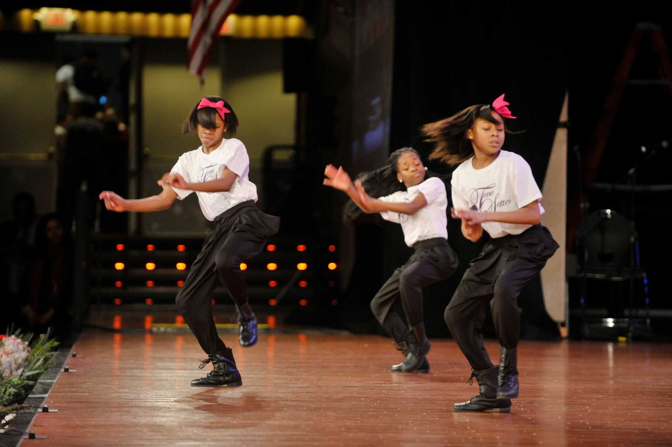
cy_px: 224
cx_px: 336
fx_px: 3544
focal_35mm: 190
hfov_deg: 10.8
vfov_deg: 7.2
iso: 2000
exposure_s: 1/200
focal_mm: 190
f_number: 4
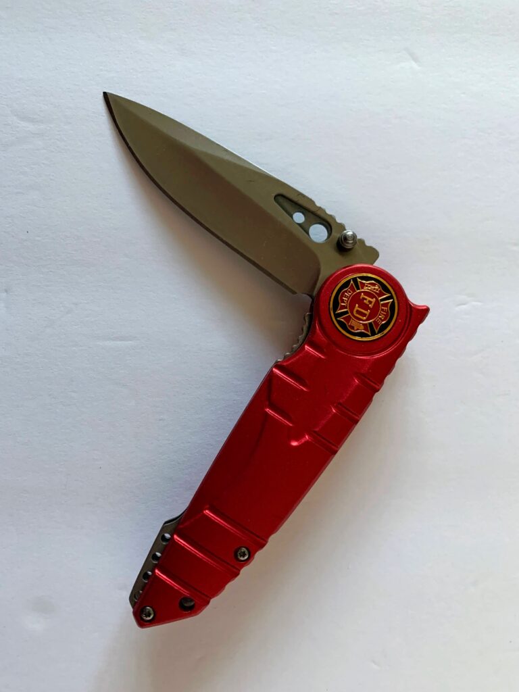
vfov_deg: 67.3
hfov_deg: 53.1
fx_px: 520
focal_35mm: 26
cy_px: 346
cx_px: 260
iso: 400
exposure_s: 1/59
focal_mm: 4.25
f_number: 1.8
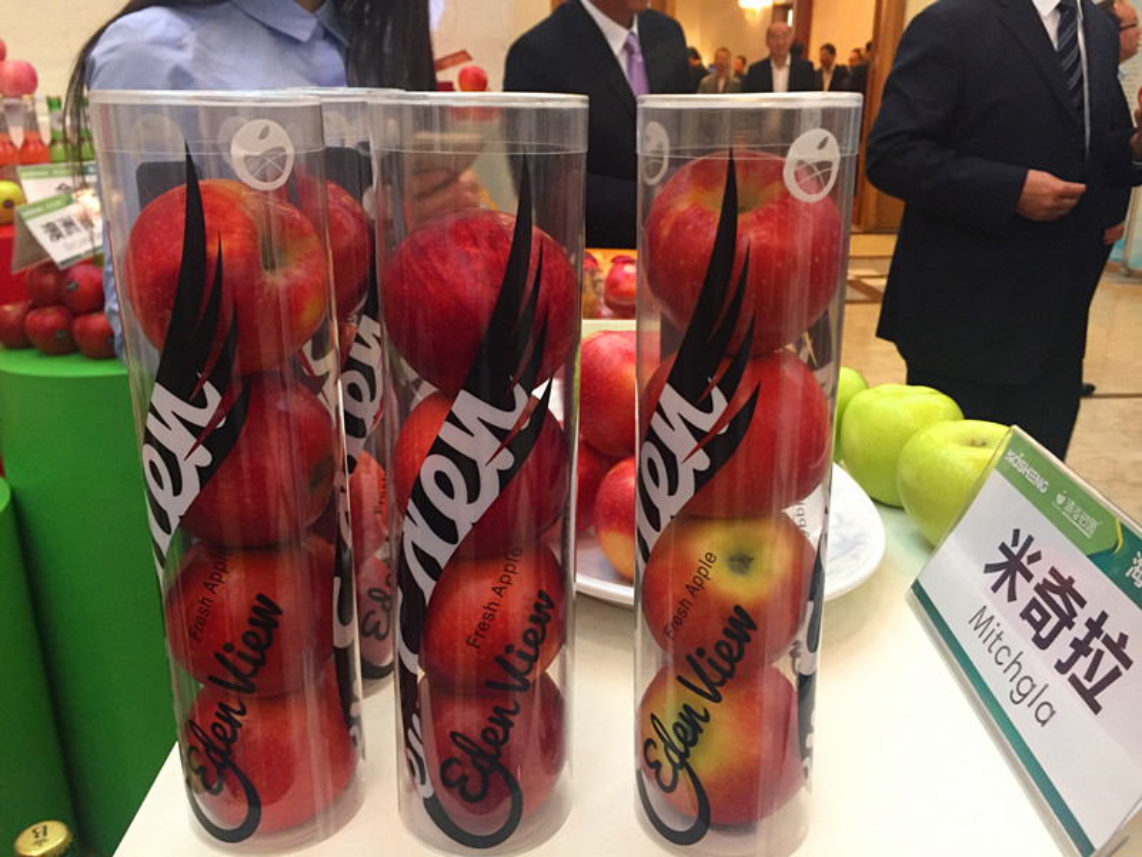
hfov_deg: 61.7
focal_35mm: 29
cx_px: 571
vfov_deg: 48.2
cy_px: 428
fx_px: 957
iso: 250
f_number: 2.2
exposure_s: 1/33
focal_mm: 4.15
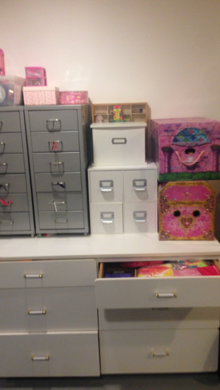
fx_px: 373
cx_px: 120
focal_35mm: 36
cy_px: 195
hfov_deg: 32.8
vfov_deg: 55.3
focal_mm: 4.12
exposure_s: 1/20
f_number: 2.4
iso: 160
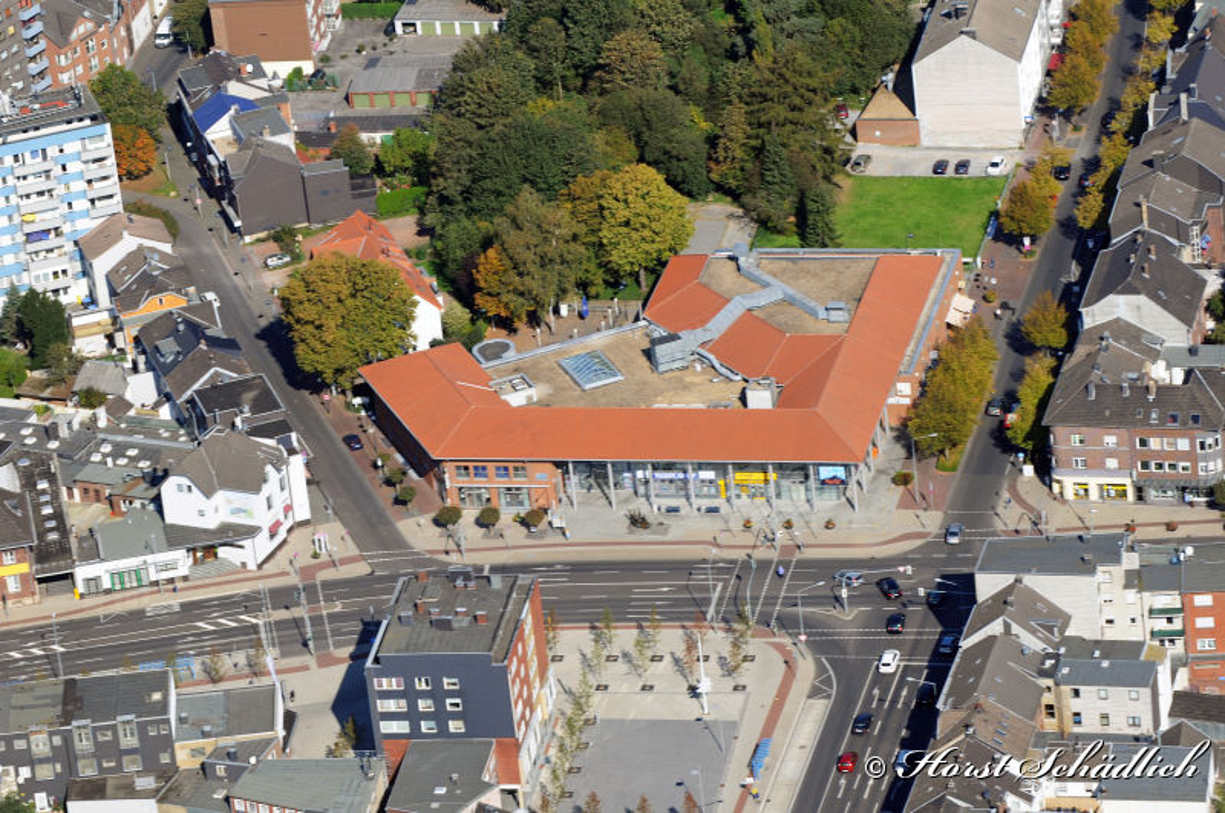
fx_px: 6371
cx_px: 612
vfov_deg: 7.3
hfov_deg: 11.0
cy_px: 406
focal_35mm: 188
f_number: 9
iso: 200
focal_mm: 125
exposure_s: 1/400
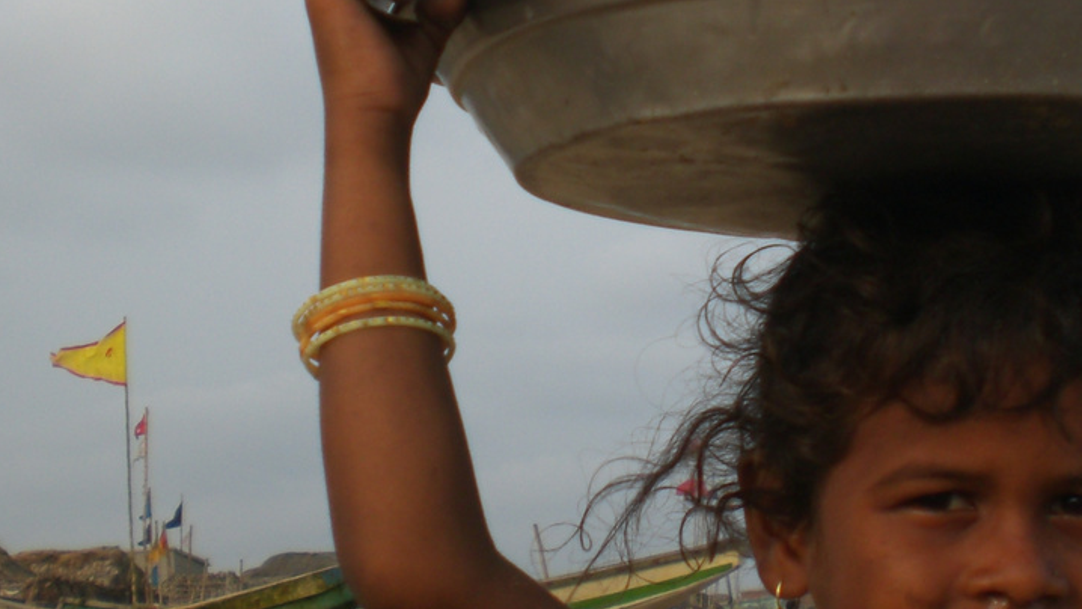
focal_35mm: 83
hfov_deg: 25.5
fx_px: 2381
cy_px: 234
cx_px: 696
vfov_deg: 14.6
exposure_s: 1/500
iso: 50
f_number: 3.1
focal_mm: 6.3
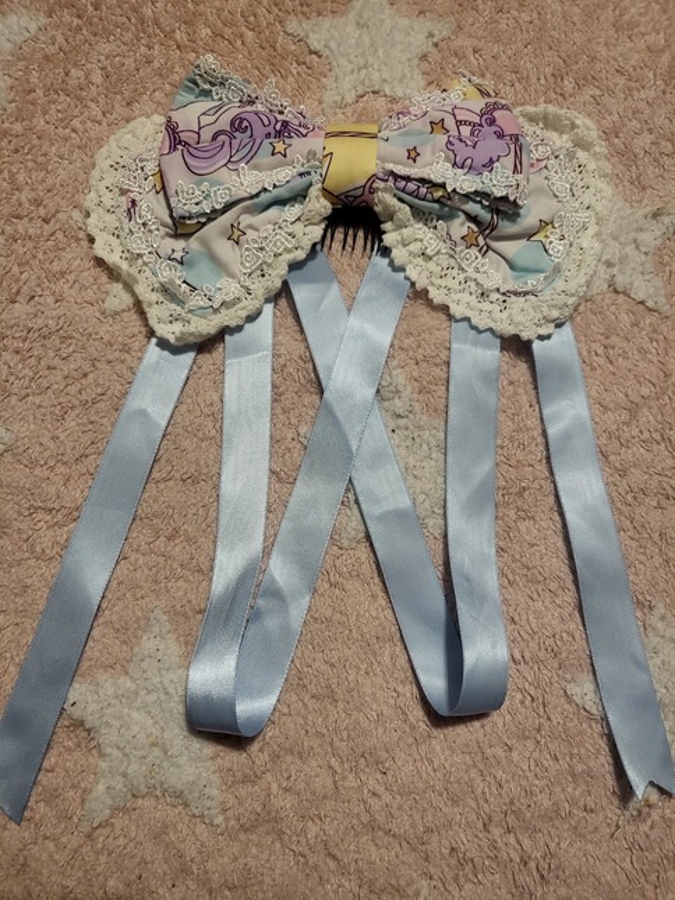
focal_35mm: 26
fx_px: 676
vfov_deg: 67.3
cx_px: 338
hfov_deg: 53.1
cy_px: 450
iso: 400
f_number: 1.8
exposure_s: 1/40
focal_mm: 4.25
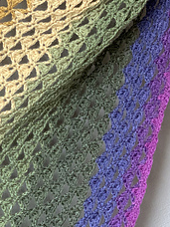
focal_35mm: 146
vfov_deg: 13.5
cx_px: 51
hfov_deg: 10.1
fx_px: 956
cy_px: 83
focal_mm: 6
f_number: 2.4
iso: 160
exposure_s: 1/60
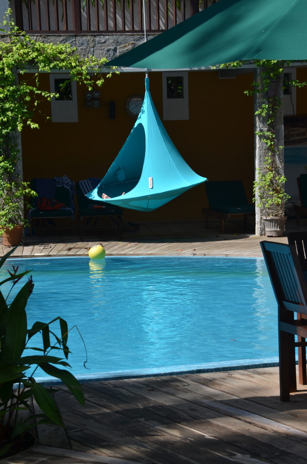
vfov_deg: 19.0
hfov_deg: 12.6
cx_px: 154
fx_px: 1388
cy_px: 232
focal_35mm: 108
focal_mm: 72
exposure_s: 1/250
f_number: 8
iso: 125
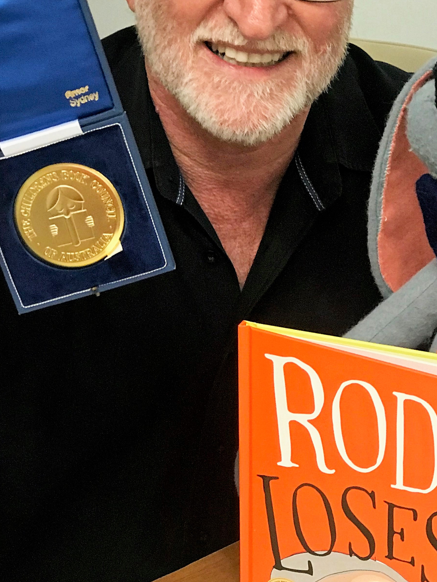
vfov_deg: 20.4
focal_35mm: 96
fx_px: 1616
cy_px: 258
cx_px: 327
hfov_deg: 15.3
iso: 320
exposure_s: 1/50
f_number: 2.8
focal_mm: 6.6
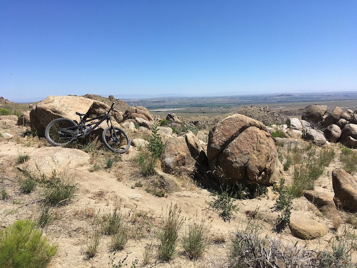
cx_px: 178
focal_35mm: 29
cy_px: 134
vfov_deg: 48.2
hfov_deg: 61.7
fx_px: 299
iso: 25
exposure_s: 1/1748
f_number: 2.2
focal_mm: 4.15
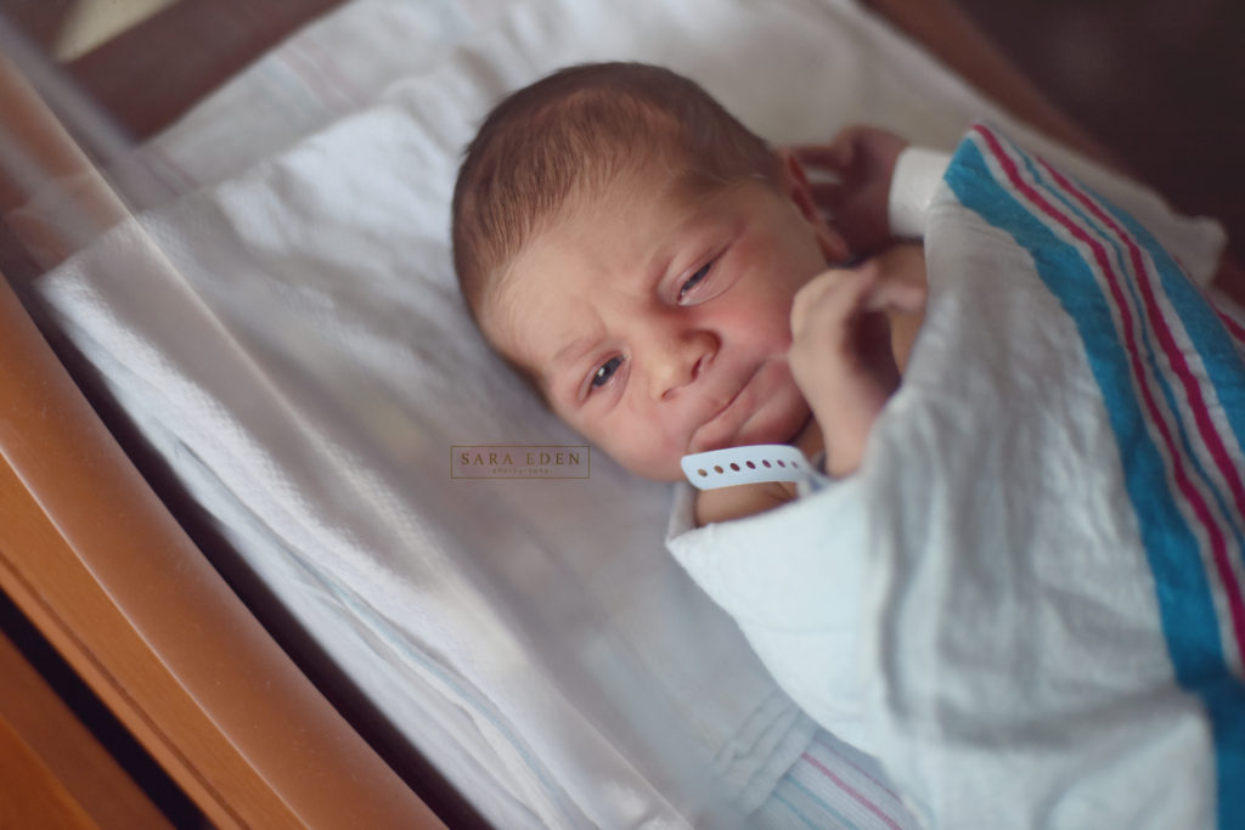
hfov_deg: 39.6
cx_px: 622
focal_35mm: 50
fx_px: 1729
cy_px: 415
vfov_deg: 27.0
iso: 3200
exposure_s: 1/3200
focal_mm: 50
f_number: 1.8
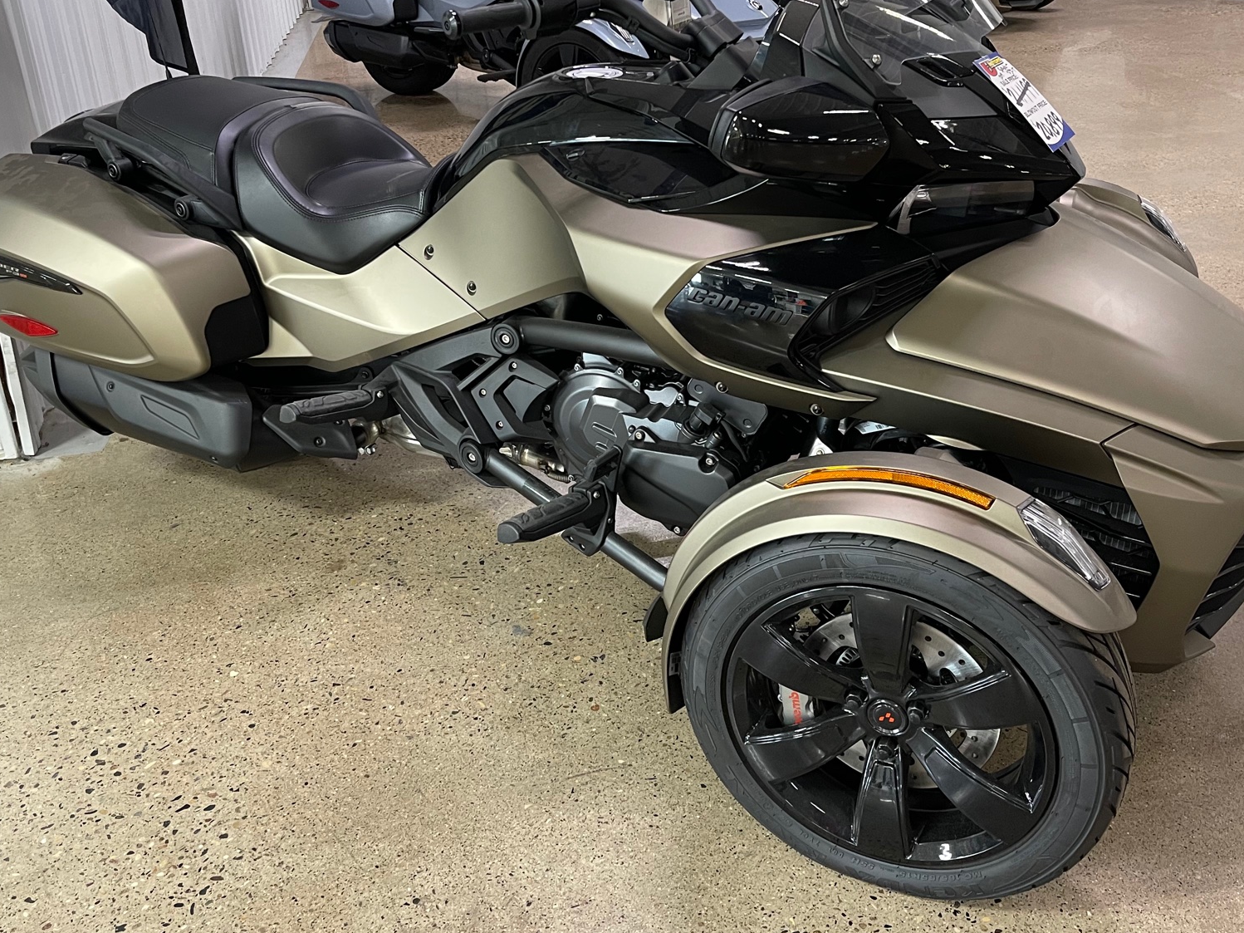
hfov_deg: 52.6
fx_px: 1258
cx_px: 627
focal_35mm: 35
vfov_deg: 40.5
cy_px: 381
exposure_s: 1/60
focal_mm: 5.1
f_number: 1.6
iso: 250
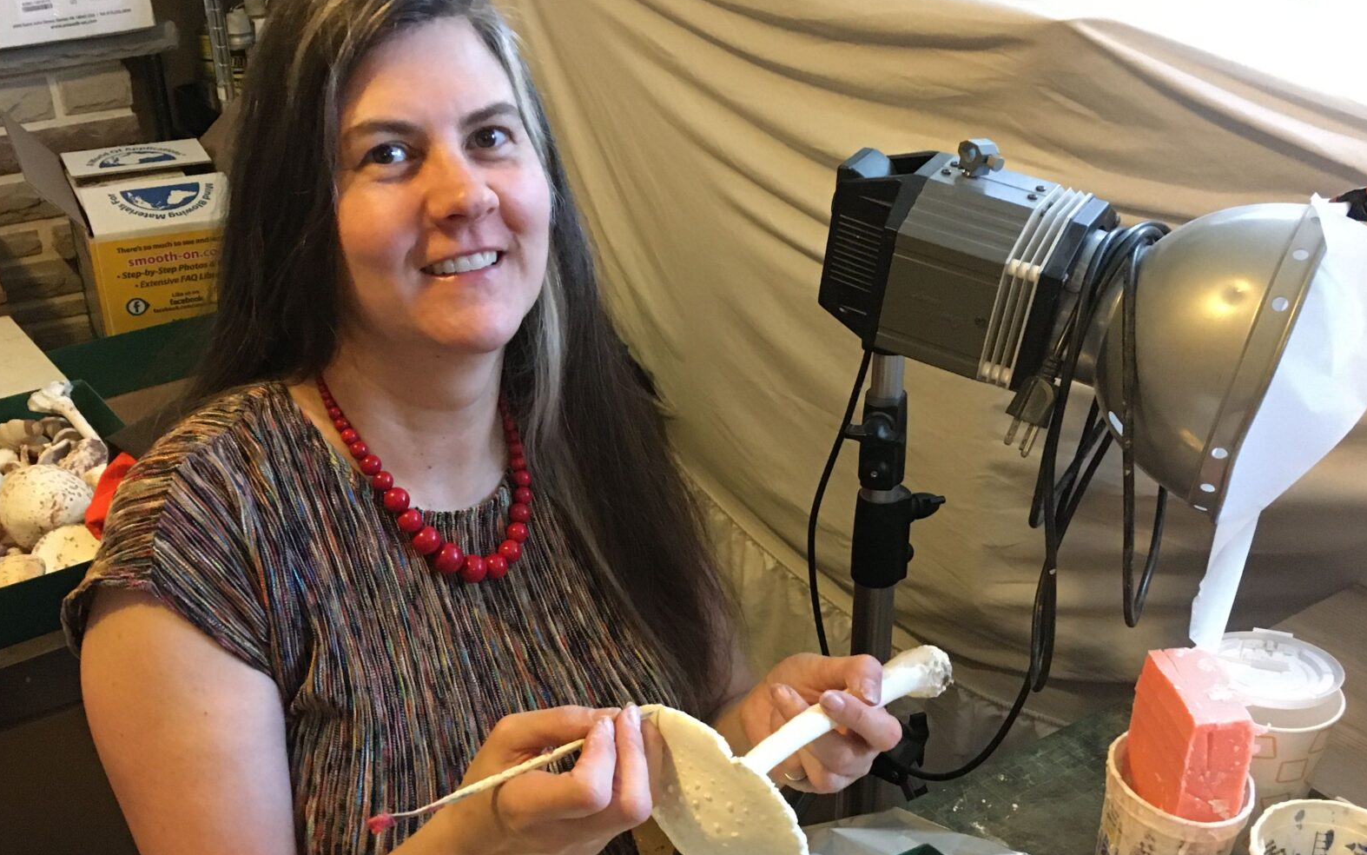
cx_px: 648
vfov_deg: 31.8
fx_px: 1490
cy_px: 536
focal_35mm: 40
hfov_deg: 49.3
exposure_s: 1/15
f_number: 2.2
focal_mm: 4.15
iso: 320
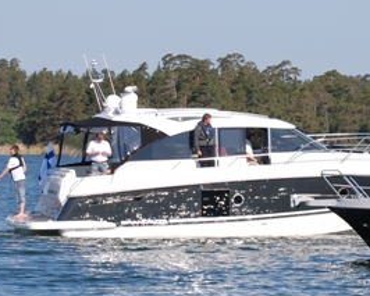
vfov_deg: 5.7
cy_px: 69
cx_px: 337
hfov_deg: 7.1
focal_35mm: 271
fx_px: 2969
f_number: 9
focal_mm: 50
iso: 125
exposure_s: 1/320
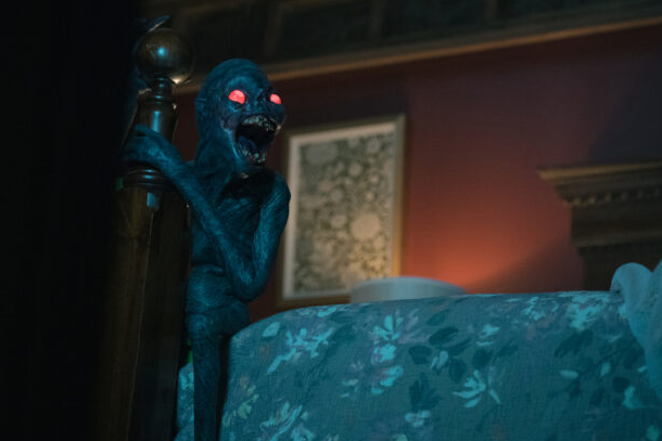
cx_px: 336
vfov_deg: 17.5
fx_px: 1435
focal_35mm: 78
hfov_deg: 26.0
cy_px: 270
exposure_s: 1/125
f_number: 2.8
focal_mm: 62
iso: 6400
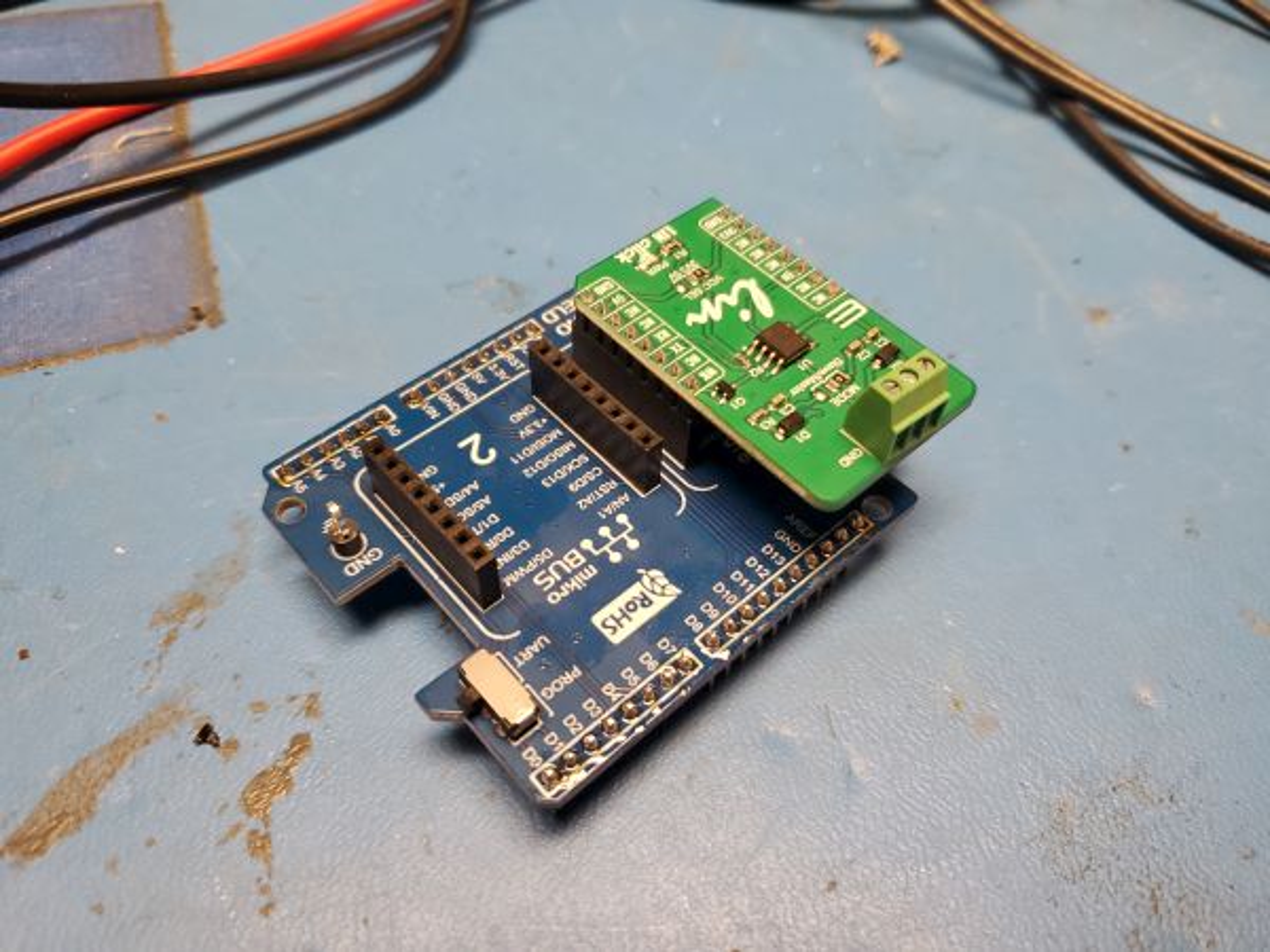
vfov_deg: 53.1
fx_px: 954
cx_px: 635
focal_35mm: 26
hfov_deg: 67.3
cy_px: 476
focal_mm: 4.3
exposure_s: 1/60
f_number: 1.5
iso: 84
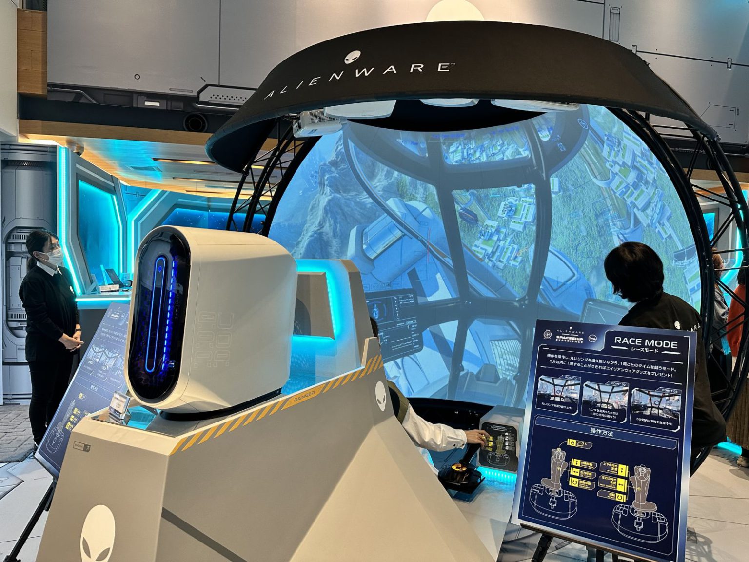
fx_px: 519
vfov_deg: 56.8
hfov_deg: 71.6
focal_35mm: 24
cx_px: 374
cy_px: 281
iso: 200
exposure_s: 1/80
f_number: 1.78
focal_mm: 6.86
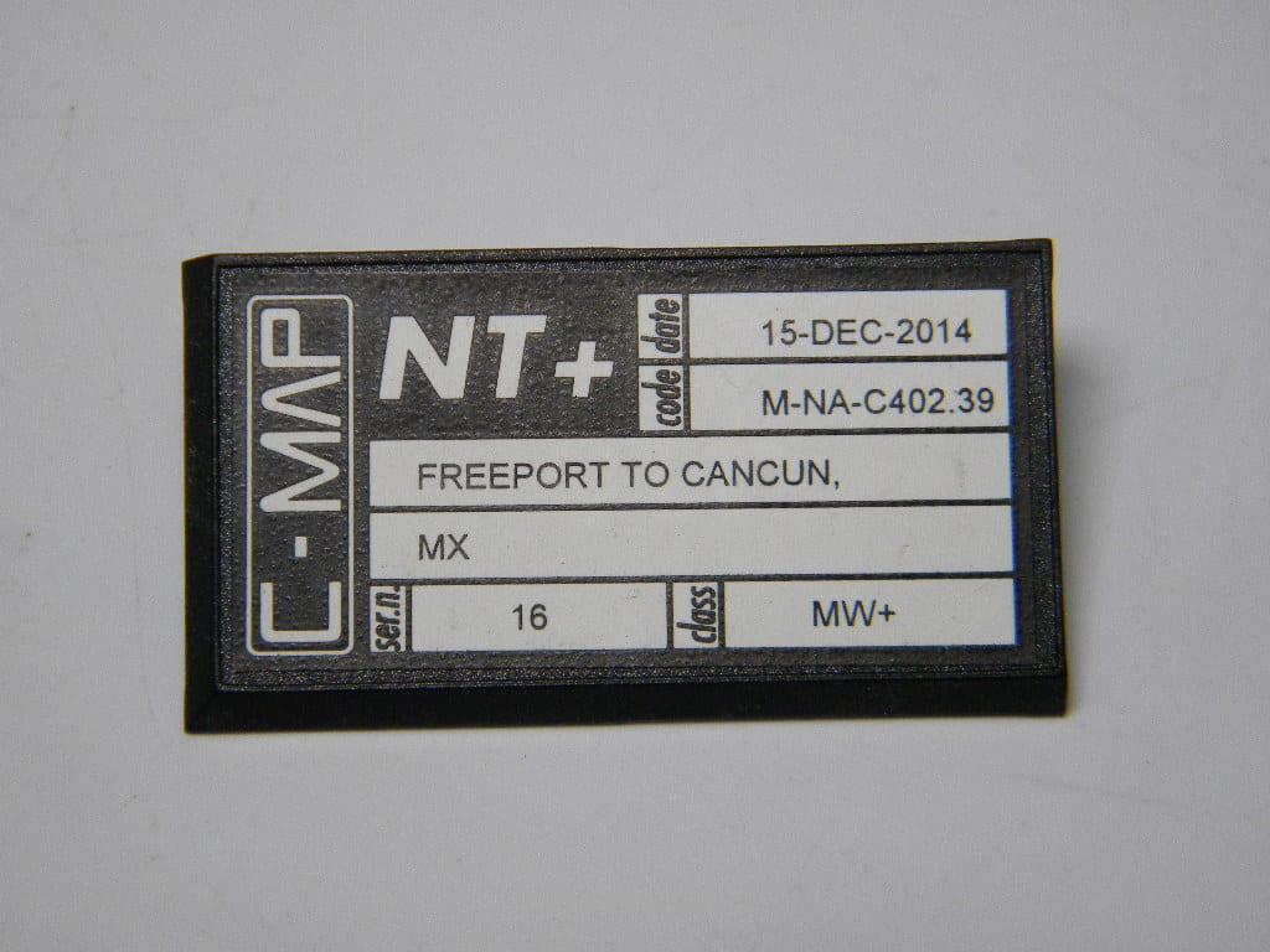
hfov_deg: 23.6
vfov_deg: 17.8
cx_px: 635
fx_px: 3045
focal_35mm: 83
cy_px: 476
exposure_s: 1/500
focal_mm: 15.1
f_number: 4.5
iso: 267
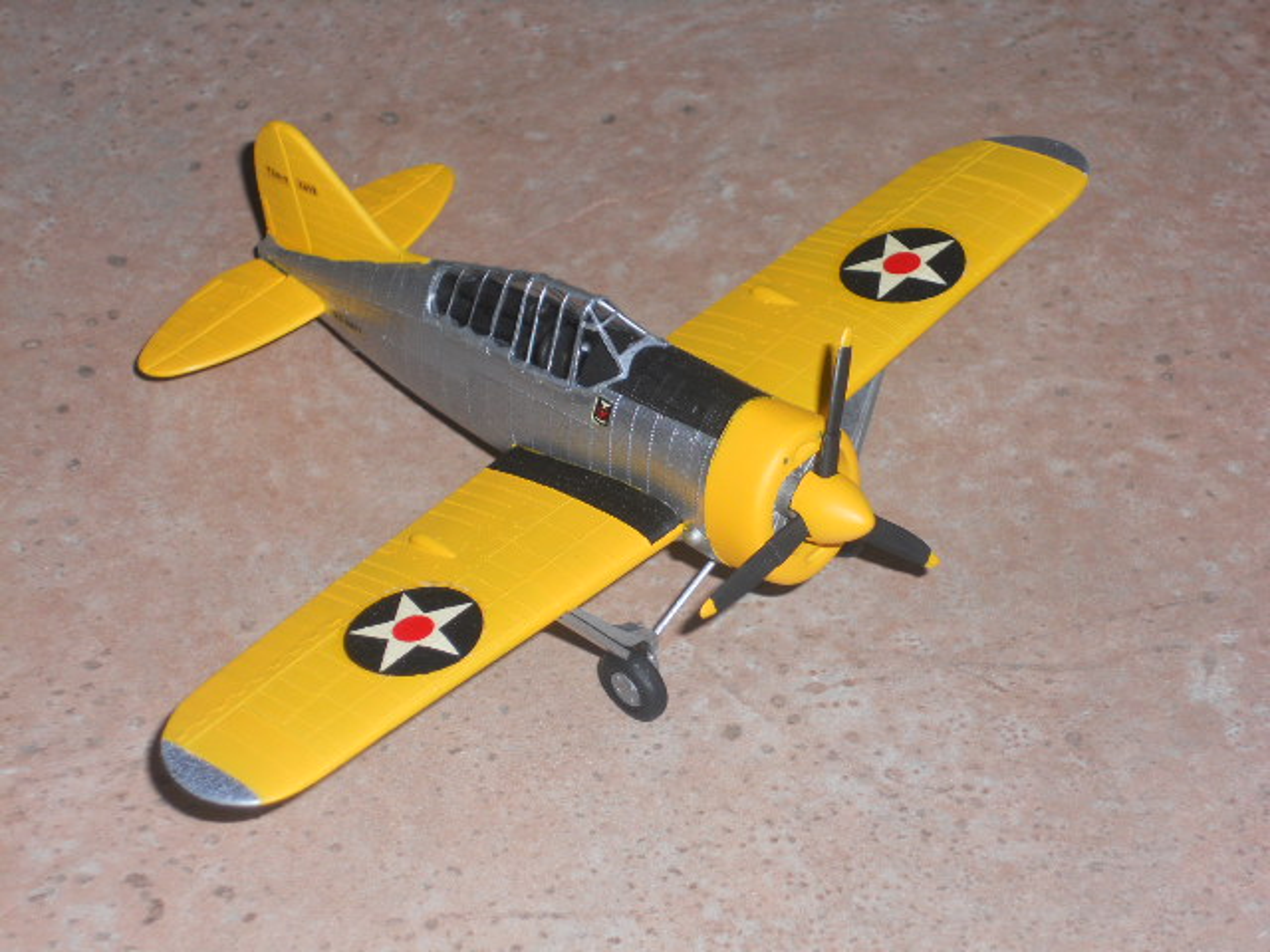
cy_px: 476
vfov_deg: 16.1
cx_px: 635
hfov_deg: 21.3
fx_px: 3375
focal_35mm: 92
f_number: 5.4
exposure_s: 1/60
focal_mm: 16.5
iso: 80
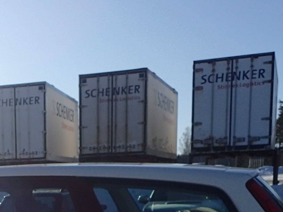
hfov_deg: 24.3
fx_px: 613
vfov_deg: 17.9
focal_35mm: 75
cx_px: -29
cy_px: 299
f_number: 8
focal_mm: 4.5
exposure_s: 1/320
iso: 100
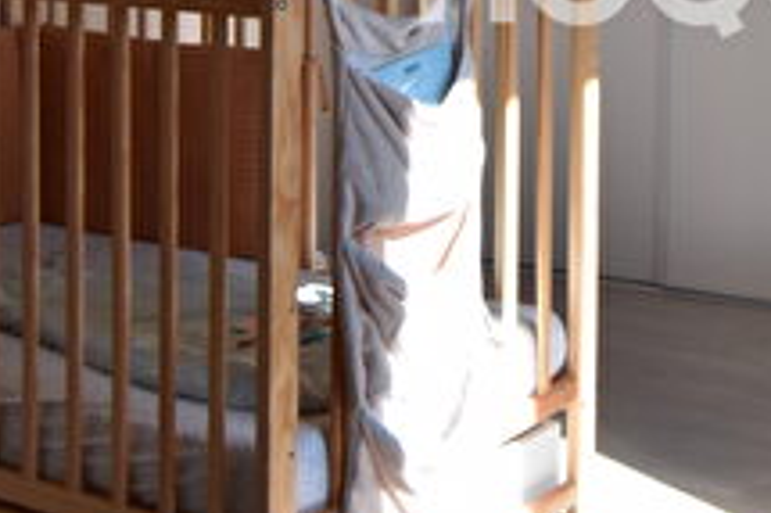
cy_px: -88
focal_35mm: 64
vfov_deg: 20.1
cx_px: 717
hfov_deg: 30.0
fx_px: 1362
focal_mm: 13
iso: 320
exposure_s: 1/125
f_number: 5.6
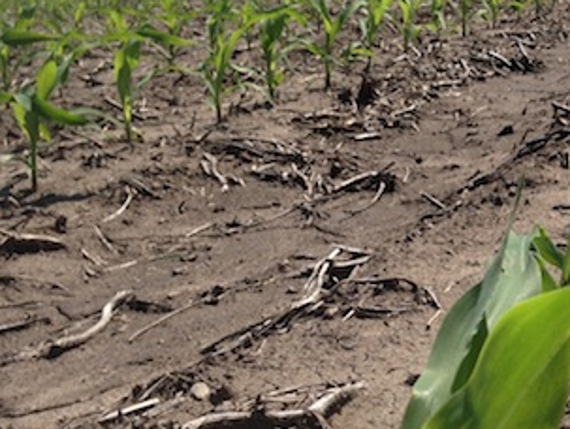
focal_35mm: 87
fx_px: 1434
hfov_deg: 21.4
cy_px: 301
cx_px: 613
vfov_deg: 16.9
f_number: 2.4
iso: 50
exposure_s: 1/1642
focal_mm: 4.12
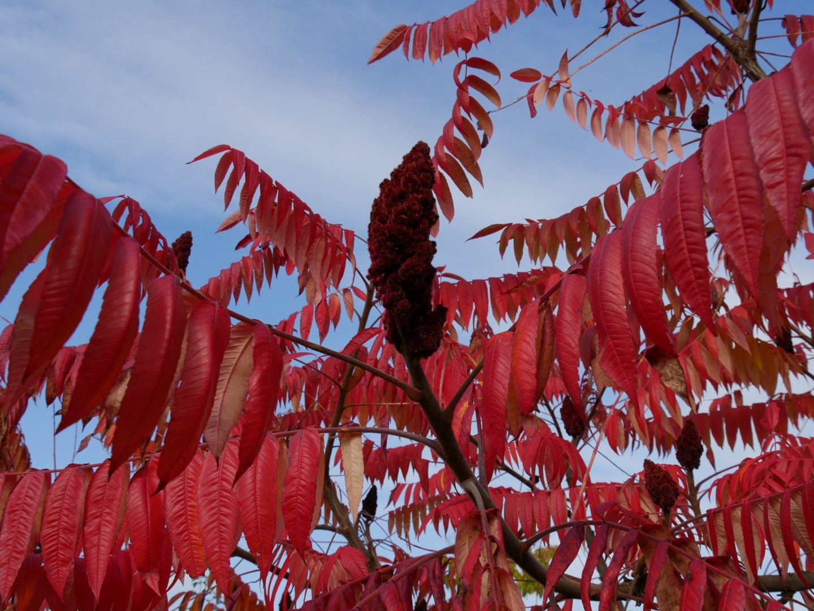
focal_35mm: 34
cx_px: 407
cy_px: 306
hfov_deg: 54.0
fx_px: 800
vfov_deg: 41.8
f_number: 7.1
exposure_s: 1/400
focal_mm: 17
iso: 200
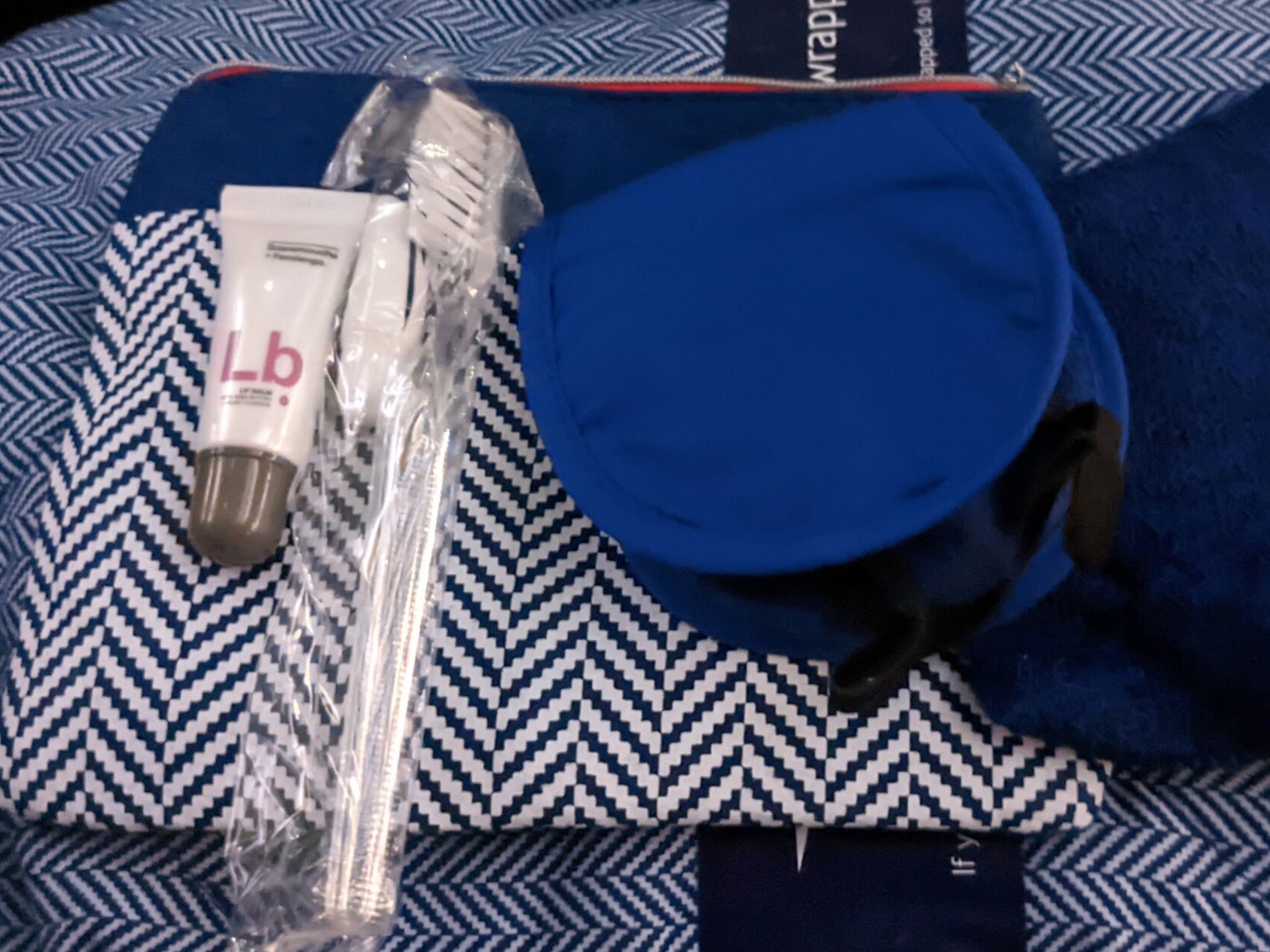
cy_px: 370
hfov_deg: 45.3
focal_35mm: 41
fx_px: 1504
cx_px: 804
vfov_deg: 35.0
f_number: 1.73
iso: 1791
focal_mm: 4.38
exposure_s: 1/9.23
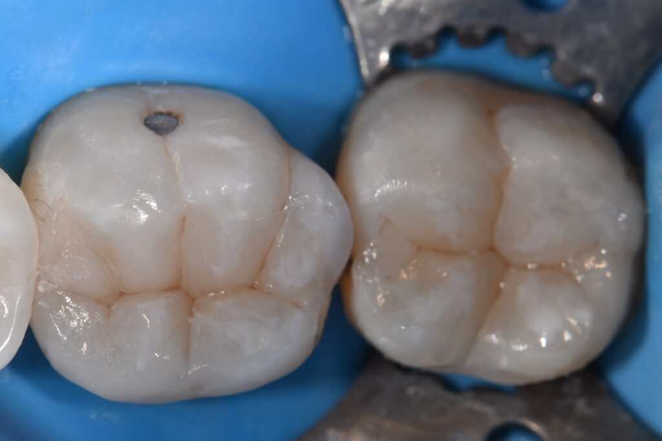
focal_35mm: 157
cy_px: 220
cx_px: 331
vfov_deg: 8.7
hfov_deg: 13.1
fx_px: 2886
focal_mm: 105
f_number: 32
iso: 200
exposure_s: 1/160
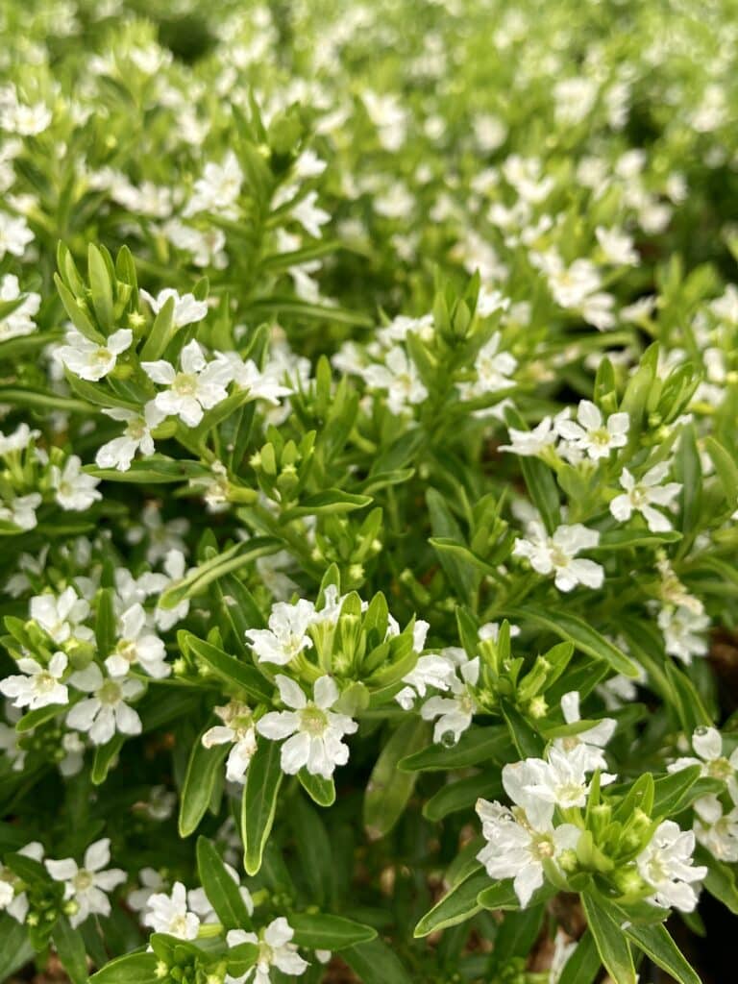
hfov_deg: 49.7
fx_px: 796
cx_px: 369
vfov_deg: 63.4
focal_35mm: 28
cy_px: 492
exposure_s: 1/727
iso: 20
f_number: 1.8
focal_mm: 3.99
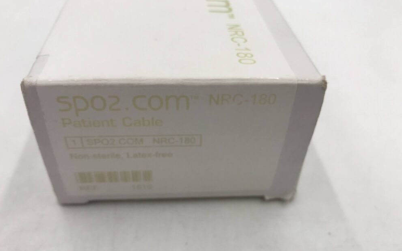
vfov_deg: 41.7
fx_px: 329
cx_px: 200
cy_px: 142
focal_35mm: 30
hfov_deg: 62.9
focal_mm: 3.99
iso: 32
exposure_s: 1/120
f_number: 1.8
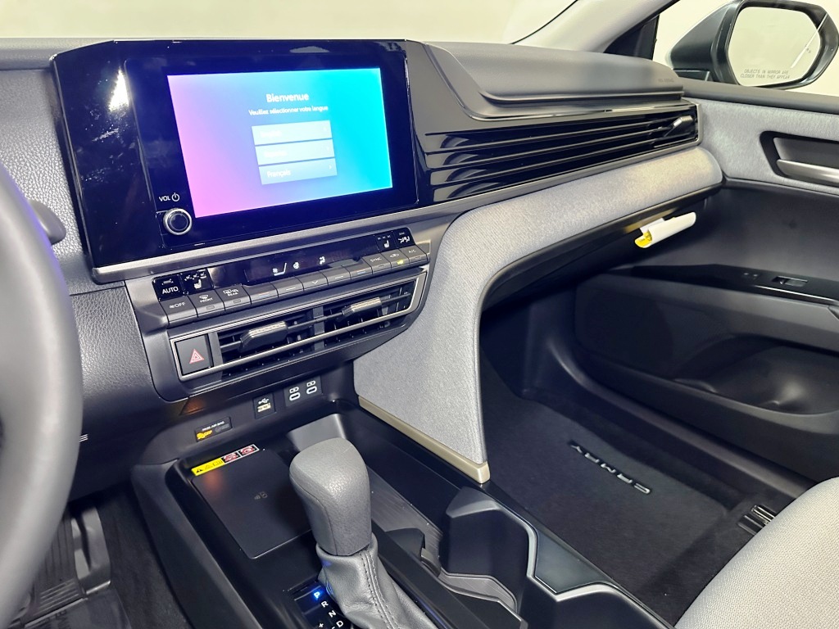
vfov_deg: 56.8
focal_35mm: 24
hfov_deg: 71.6
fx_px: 582
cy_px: 314
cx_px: 420
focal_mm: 6.86
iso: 800
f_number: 1.78
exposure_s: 1/40
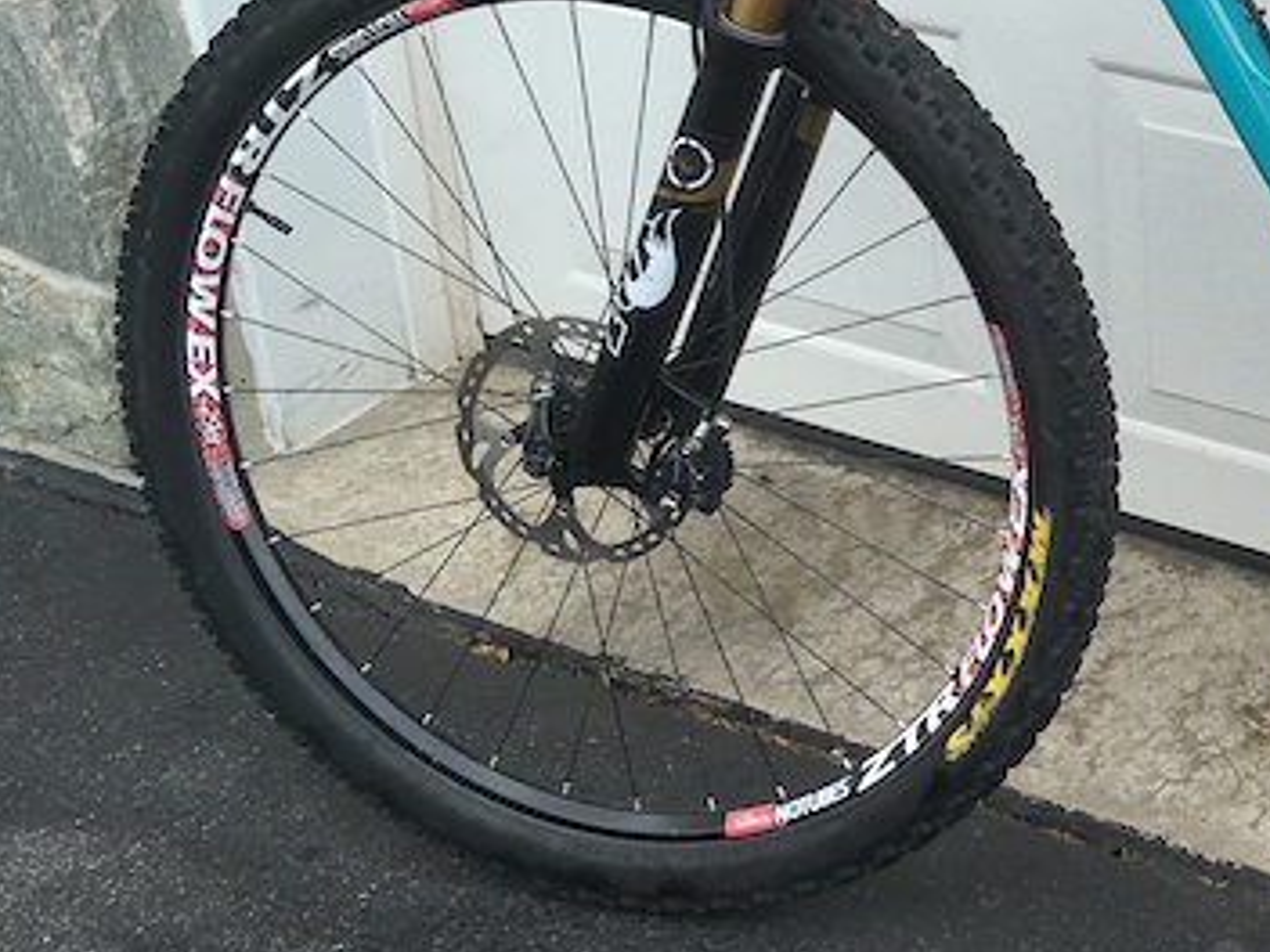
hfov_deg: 26.8
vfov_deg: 22.0
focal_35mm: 66
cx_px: 1432
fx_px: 2421
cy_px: 202
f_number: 2.2
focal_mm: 4.15
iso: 25
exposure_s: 1/371
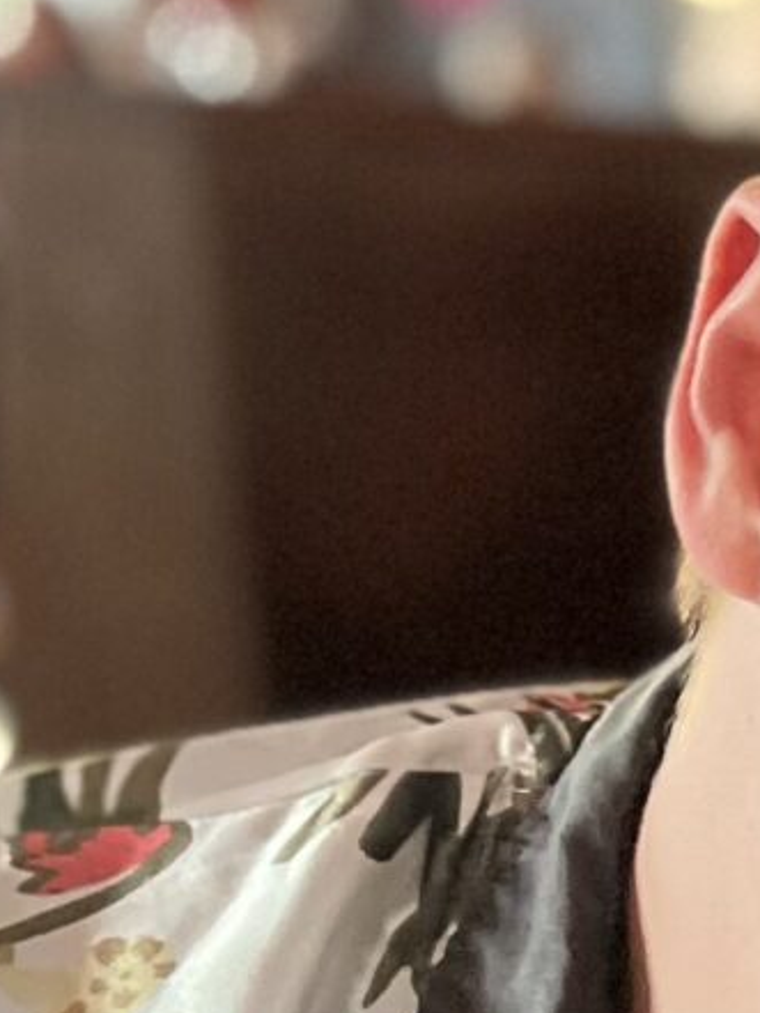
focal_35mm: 151
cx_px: 1773
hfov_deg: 9.0
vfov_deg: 12.6
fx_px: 4418
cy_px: 1376
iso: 640
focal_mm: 5.1
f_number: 1.6
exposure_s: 1/30
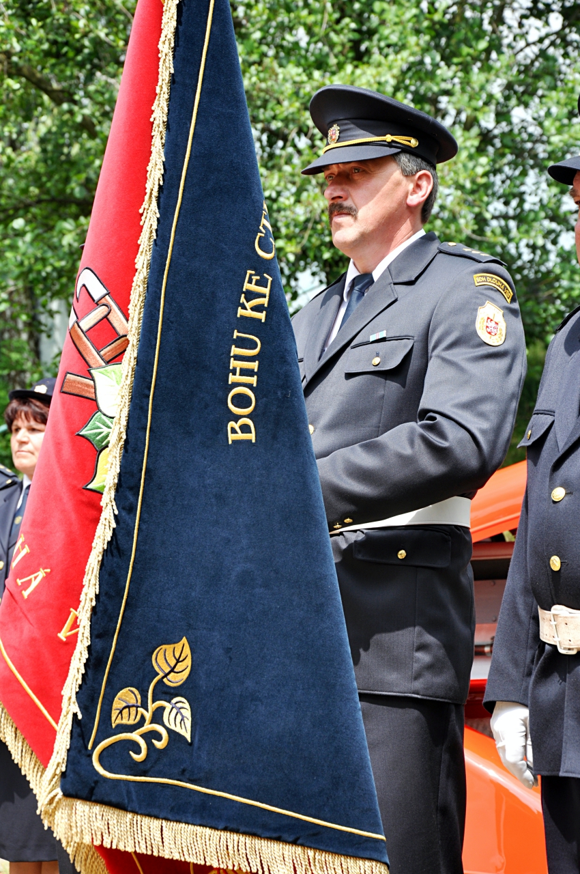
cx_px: 290
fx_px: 2726
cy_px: 437
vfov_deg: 18.2
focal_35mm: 112
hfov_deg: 12.1
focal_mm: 75
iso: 200
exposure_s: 1/250
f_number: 8
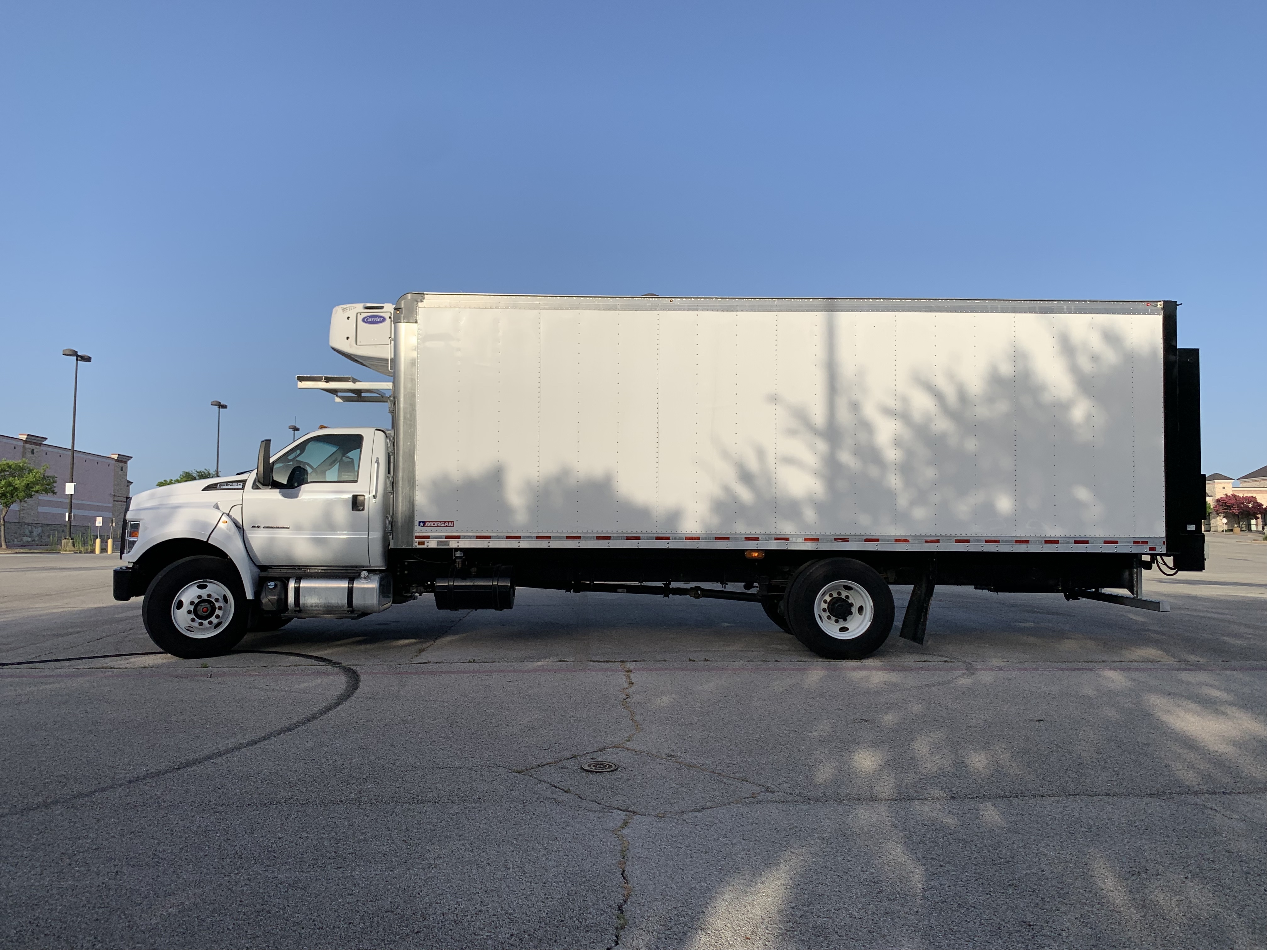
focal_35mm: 26
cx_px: 634
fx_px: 952
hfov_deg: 67.3
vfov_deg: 53.1
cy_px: 475
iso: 25
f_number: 1.8
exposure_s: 1/2114
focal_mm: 4.25
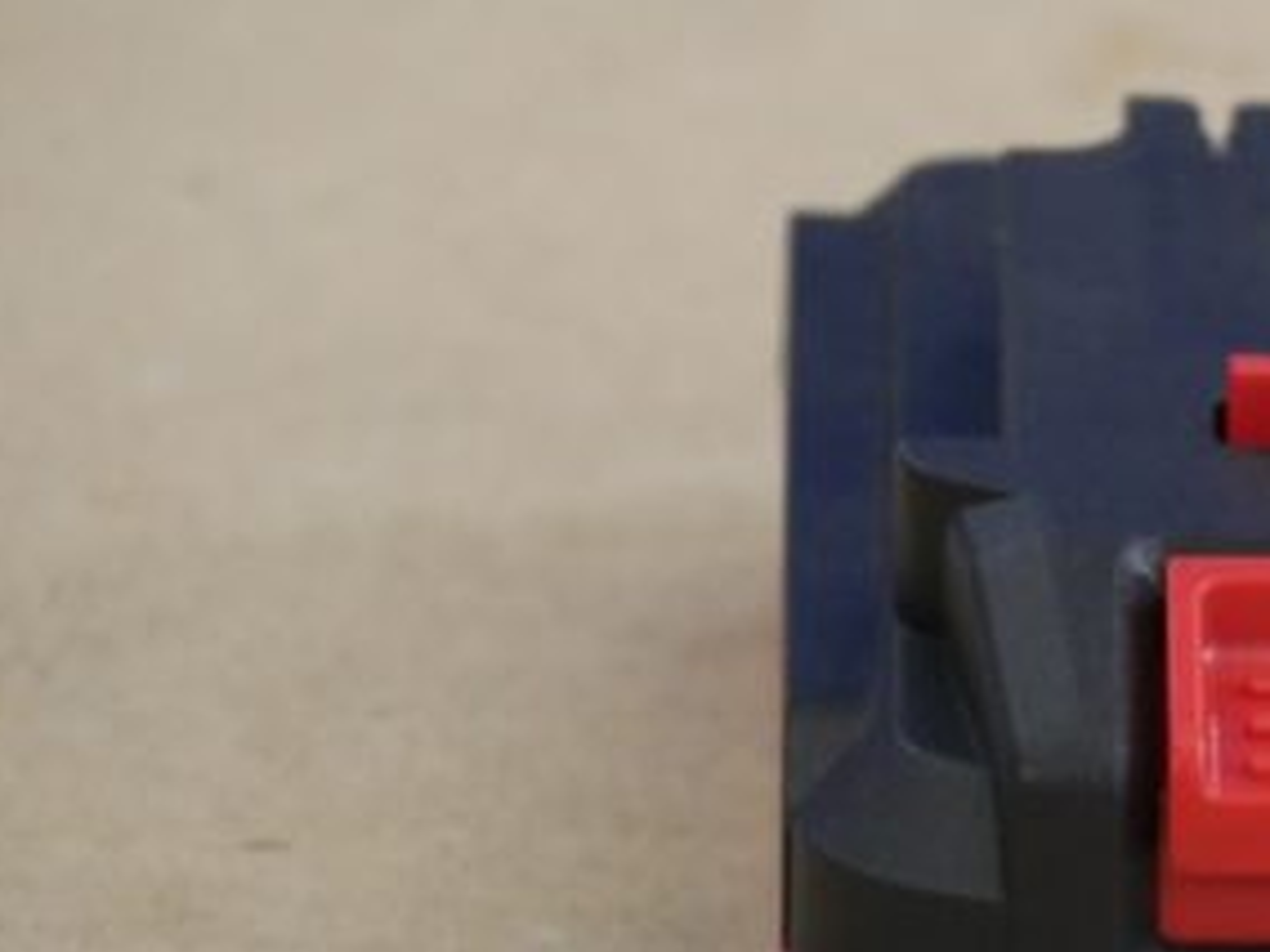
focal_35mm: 563
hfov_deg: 3.5
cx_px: 1382
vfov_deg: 2.6
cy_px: 697
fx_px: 20655
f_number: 5.5
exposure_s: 1/250
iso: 2500
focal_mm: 115
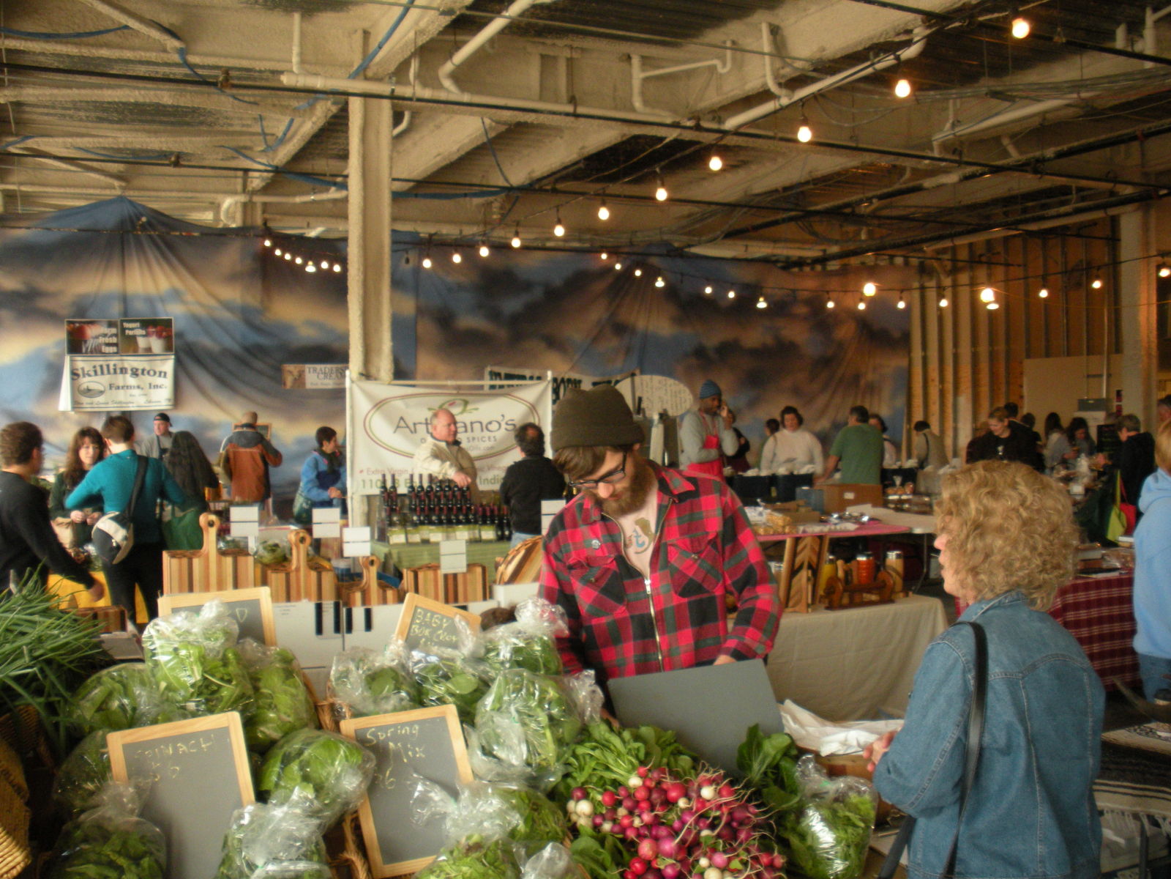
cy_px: 440
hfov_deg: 52.6
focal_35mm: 35
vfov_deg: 40.7
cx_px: 586
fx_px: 1184
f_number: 3.5
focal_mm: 6.3
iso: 292
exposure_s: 1/57
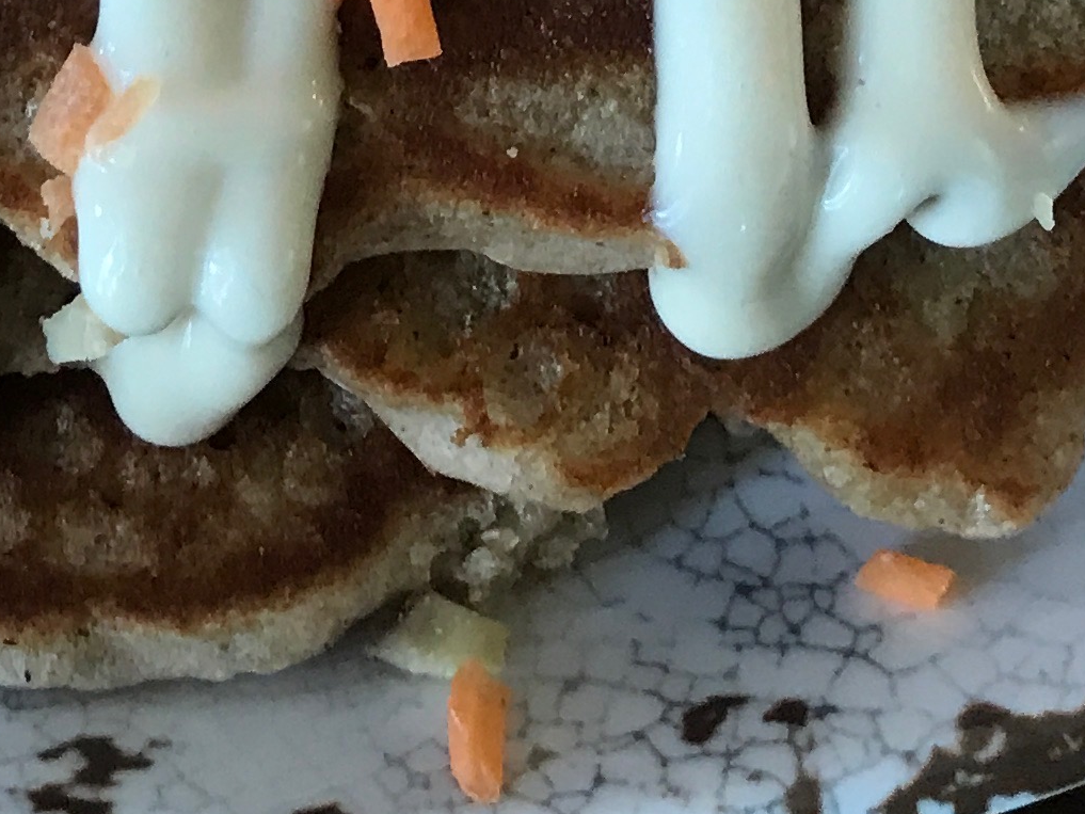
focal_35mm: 111
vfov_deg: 12.3
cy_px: -620
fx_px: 3480
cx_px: 244
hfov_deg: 17.6
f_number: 1.8
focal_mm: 3.99
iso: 40
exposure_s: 1/20
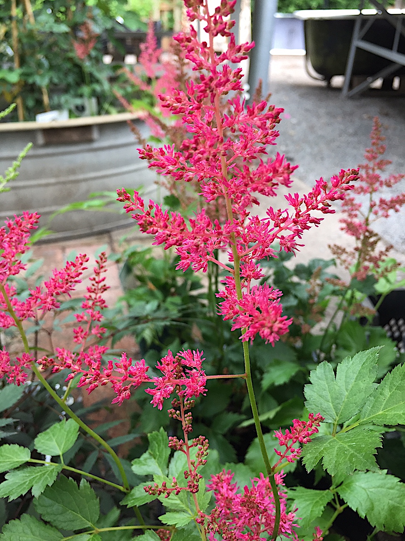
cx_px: 202
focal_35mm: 29
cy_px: 270
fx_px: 452
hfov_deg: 48.2
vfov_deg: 61.7
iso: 40
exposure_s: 1/100
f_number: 2.2
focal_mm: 4.15
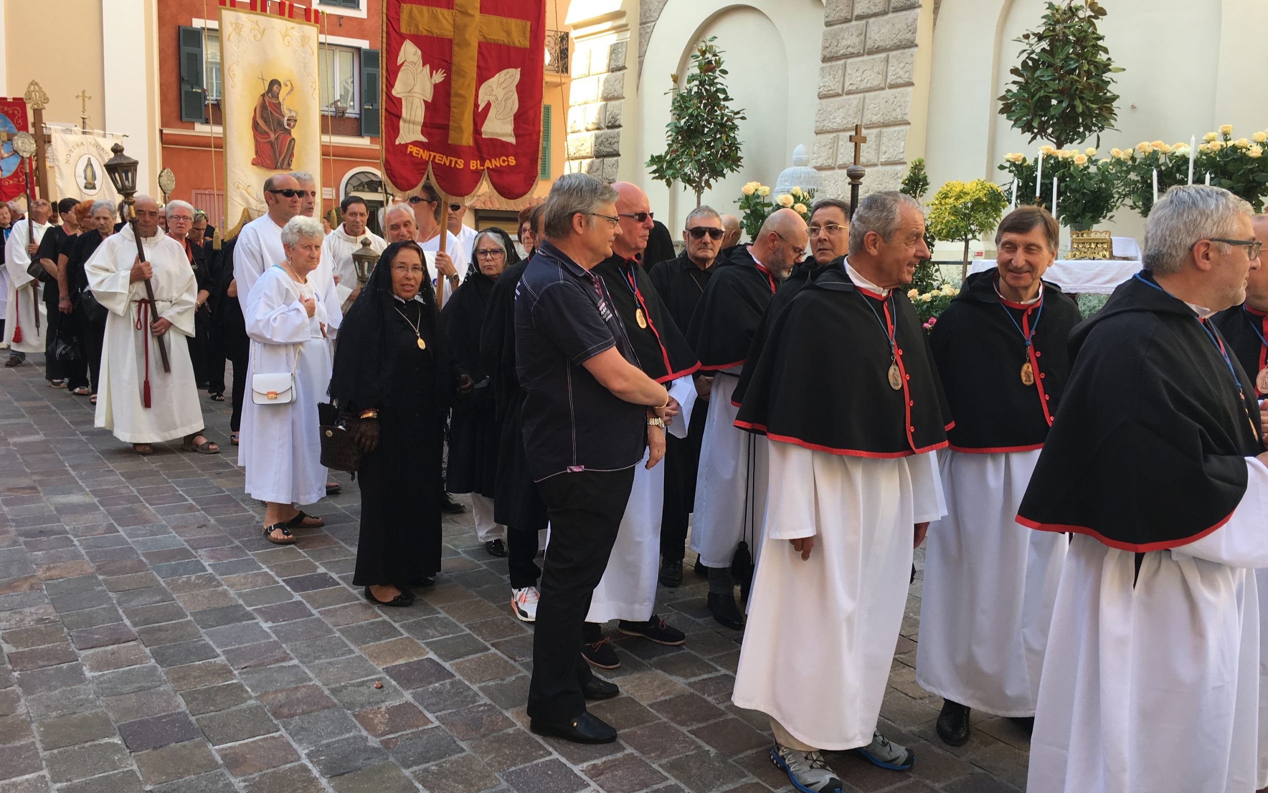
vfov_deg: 40.6
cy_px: 380
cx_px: 633
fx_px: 1071
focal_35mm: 31
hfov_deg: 61.2
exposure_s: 1/223
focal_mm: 4.15
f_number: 2.2
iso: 25
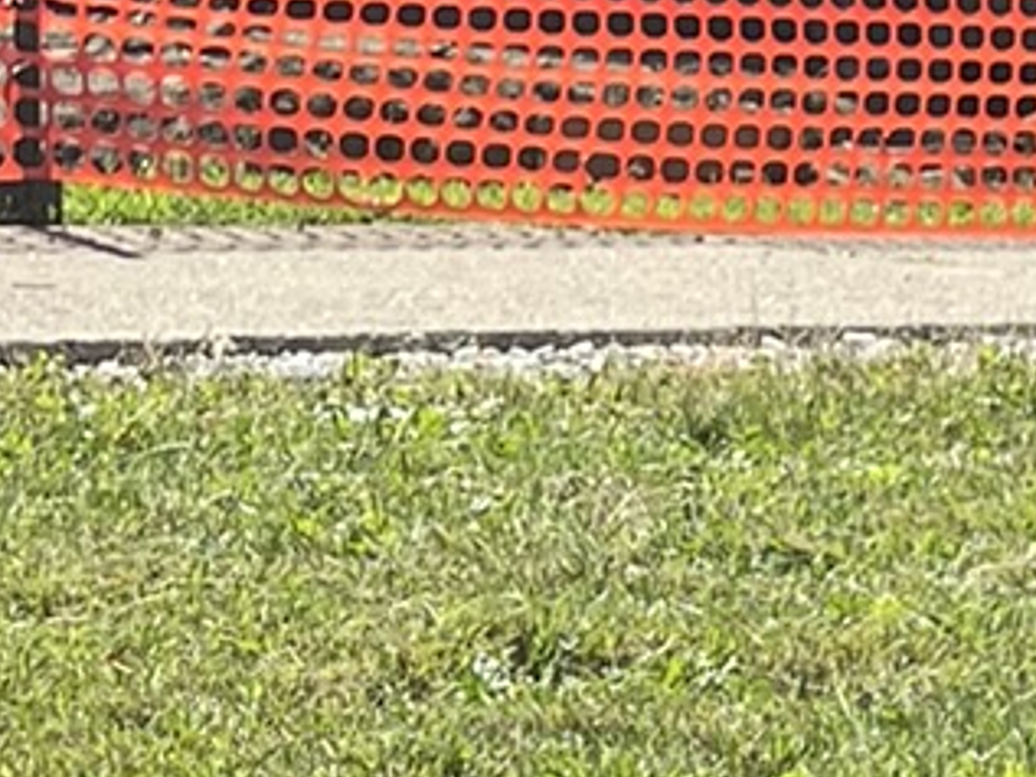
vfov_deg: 8.8
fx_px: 5030
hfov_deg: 10.4
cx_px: 2386
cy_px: 679
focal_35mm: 168
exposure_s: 1/2660
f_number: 1.6
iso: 50
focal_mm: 5.1
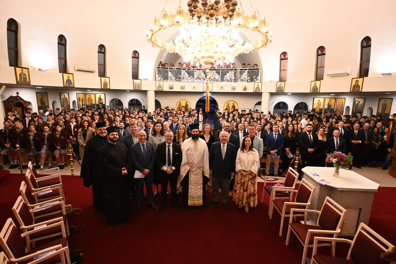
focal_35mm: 18
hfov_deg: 90.0
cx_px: 198
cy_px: 132
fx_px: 198
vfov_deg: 67.4
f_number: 3.5
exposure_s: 1/125
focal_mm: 12
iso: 3200
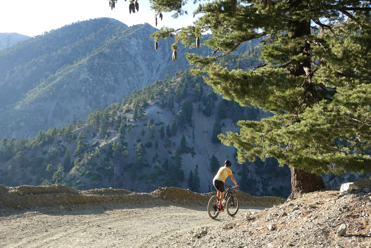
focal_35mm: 43
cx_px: 186
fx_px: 443
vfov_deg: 31.2
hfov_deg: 45.4
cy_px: 124
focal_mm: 15.74
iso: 125
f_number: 5.6
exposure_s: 1/125
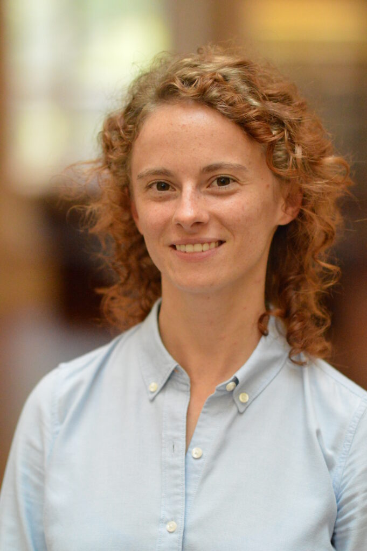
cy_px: 276
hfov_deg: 10.7
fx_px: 1953
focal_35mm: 128
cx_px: 184
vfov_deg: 16.1
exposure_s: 1/2500
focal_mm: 85
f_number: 1.6
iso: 3200
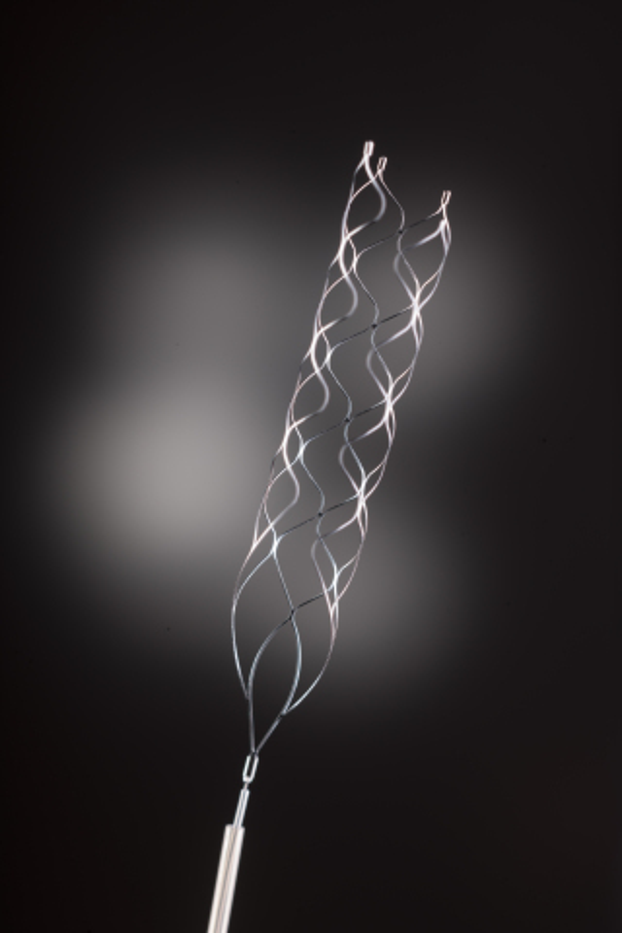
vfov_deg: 19.5
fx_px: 2721
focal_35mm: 105
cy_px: 466
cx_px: 311
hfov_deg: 13.0
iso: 50
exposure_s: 1/160
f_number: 11
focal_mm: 105
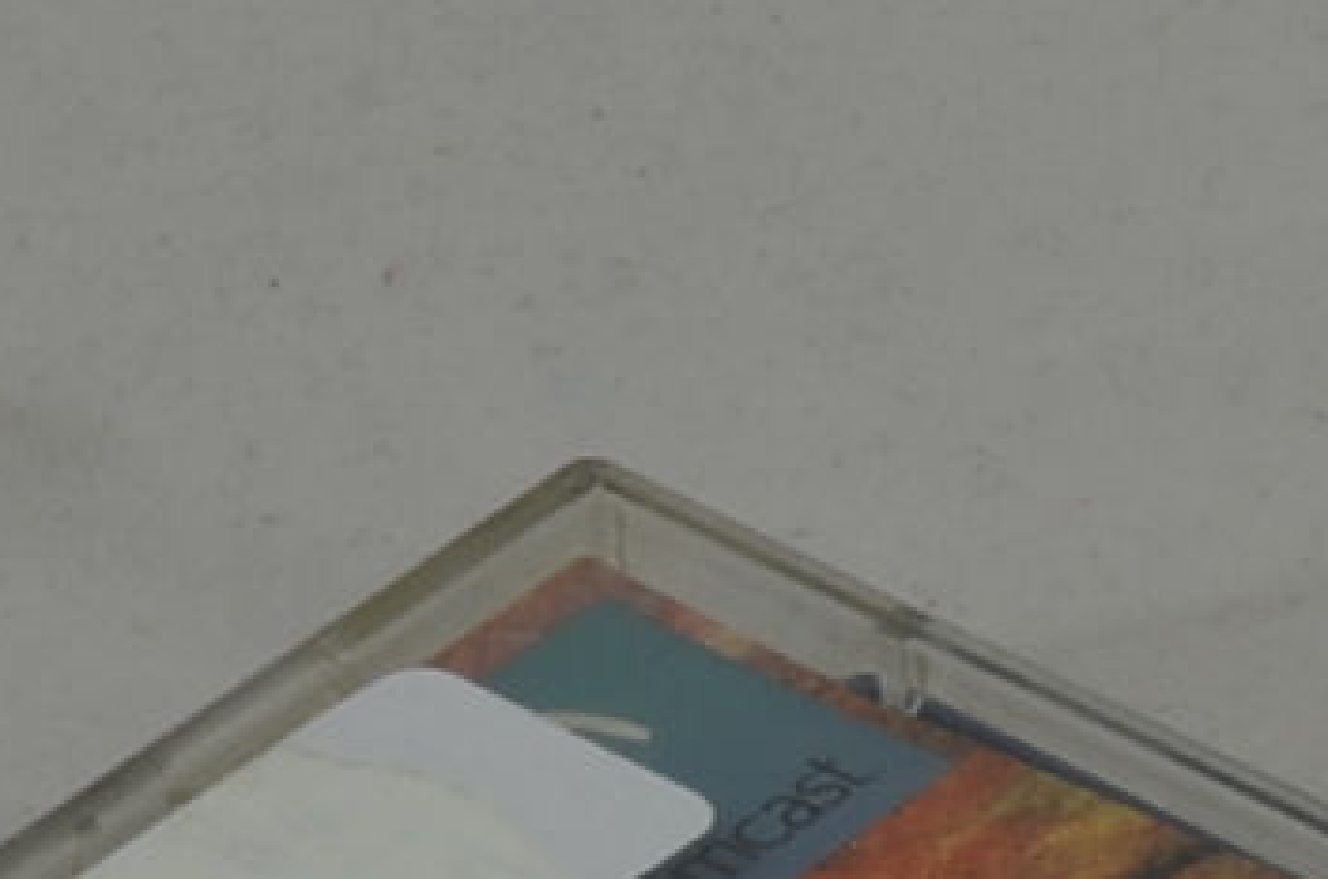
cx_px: 1671
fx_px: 15458
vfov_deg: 3.2
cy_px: 1705
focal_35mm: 420
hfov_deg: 4.9
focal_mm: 40
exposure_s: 1/3
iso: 100
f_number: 20
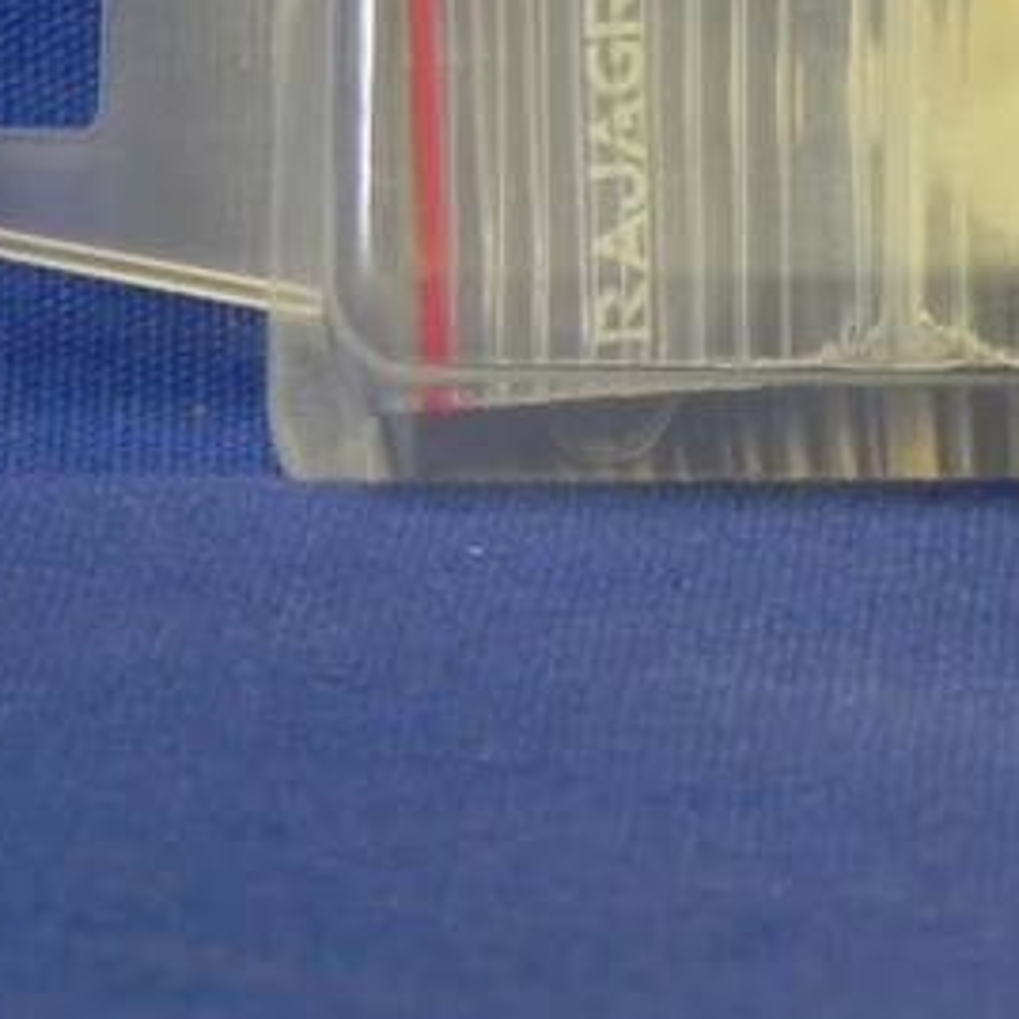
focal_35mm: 484
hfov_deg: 3.6
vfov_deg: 3.6
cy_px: -220
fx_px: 16119
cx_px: 1640
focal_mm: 25.7
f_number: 4.5
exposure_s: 1/30
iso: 363
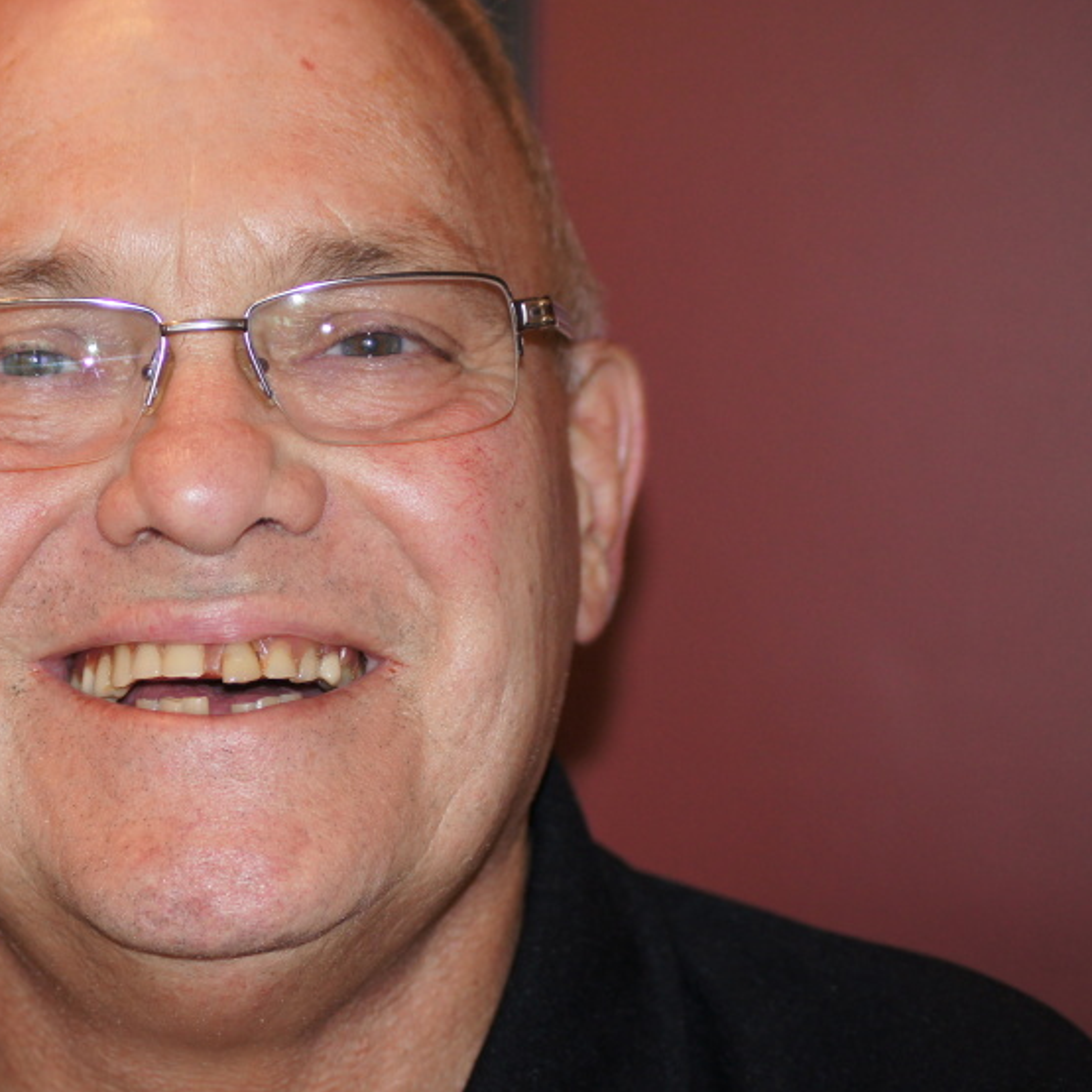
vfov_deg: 15.3
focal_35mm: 114
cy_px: 534
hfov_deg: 15.2
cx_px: 228
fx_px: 4058
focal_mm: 55
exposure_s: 1/100
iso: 400
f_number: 4
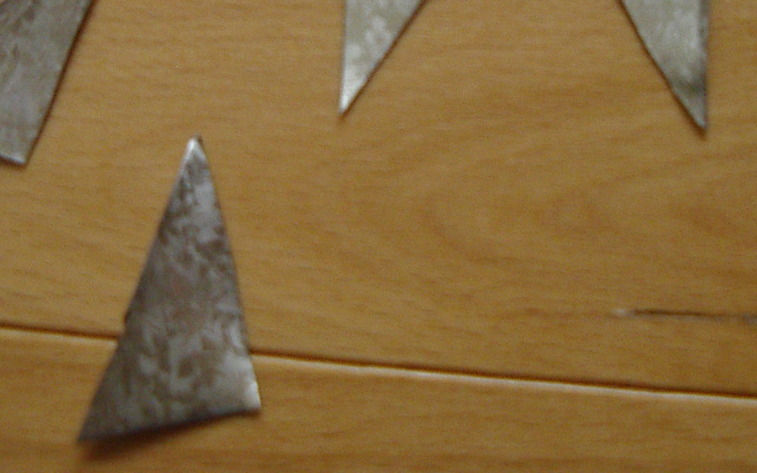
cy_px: 10
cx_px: 426
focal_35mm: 83
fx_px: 1712
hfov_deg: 24.9
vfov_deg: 15.5
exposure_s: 1/60
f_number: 2.6
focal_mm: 5.8
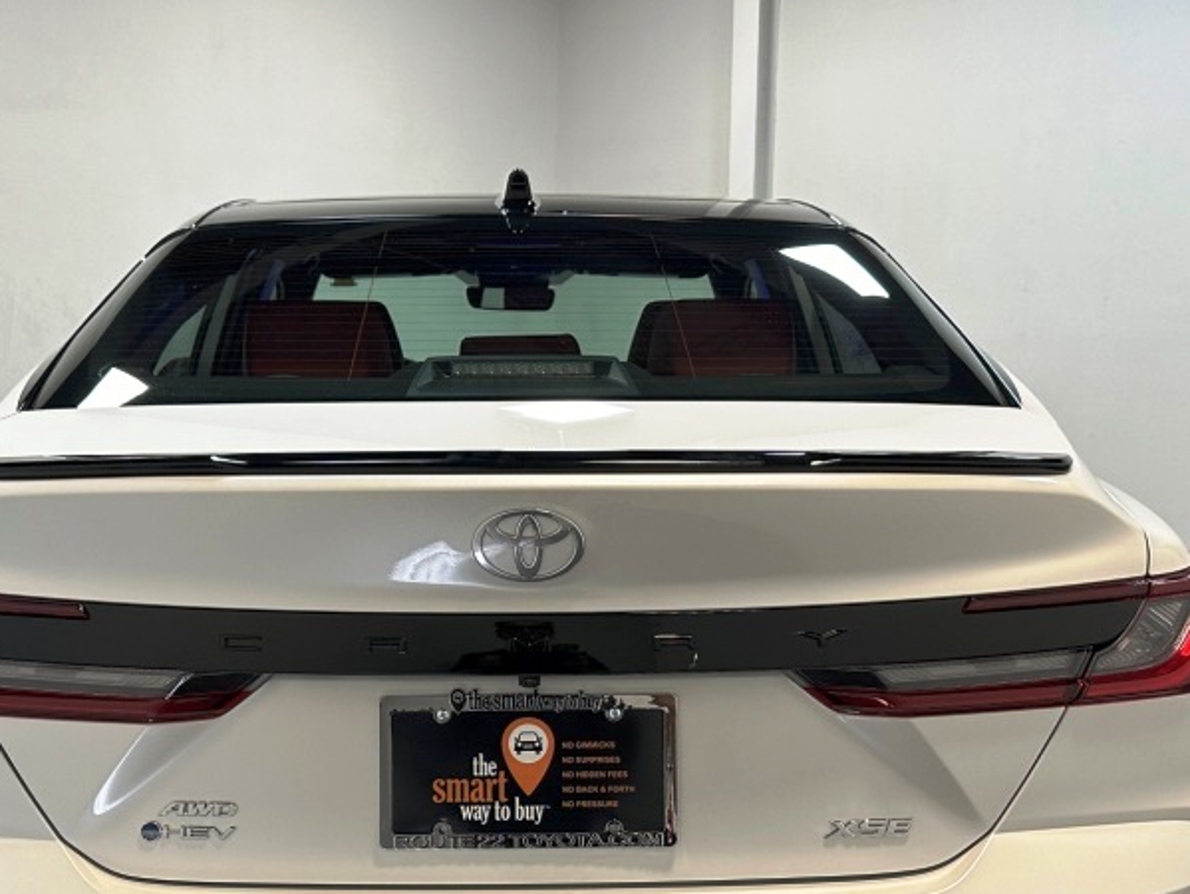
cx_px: 526
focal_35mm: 41
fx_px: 1410
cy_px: 691
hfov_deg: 45.7
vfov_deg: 34.3
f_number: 1.78
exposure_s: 1/60
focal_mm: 6.86
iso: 160
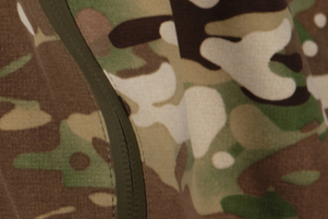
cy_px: -212
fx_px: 7319
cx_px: -409
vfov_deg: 1.7
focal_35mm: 803
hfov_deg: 2.6
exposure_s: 1/200
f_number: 8
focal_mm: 80.4
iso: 125
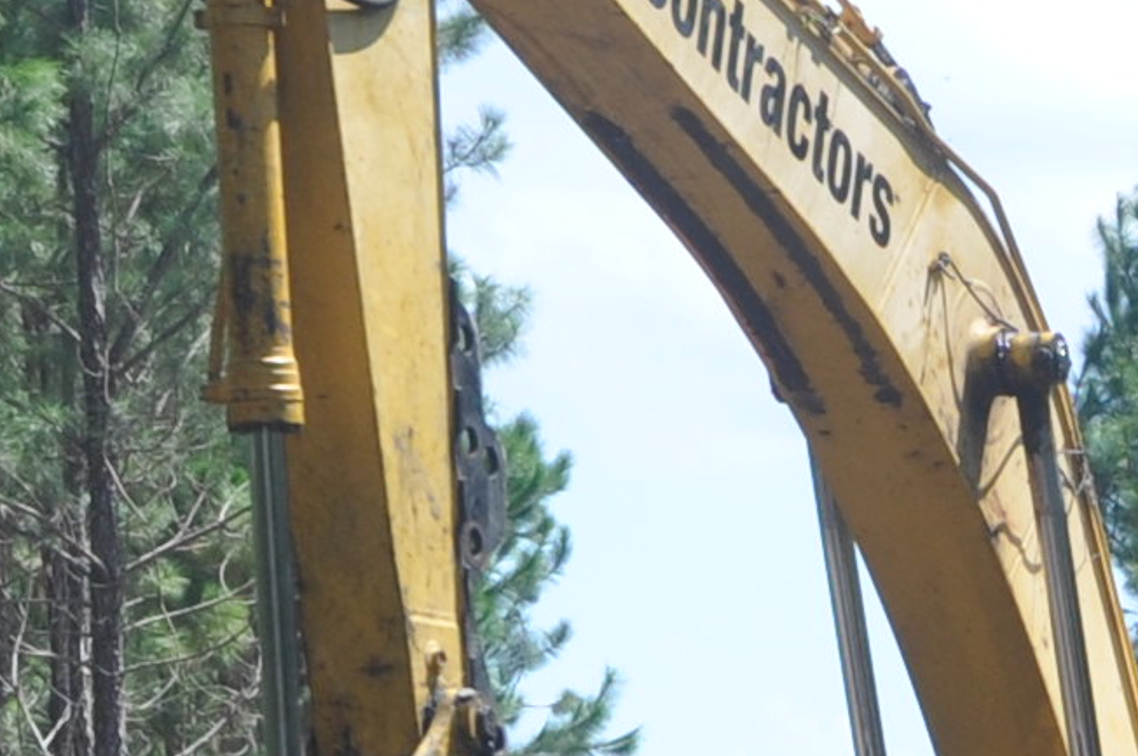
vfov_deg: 4.7
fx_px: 9039
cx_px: 2208
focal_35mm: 286
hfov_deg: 7.0
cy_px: 1655
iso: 200
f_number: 7.1
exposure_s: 1/200
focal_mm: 29
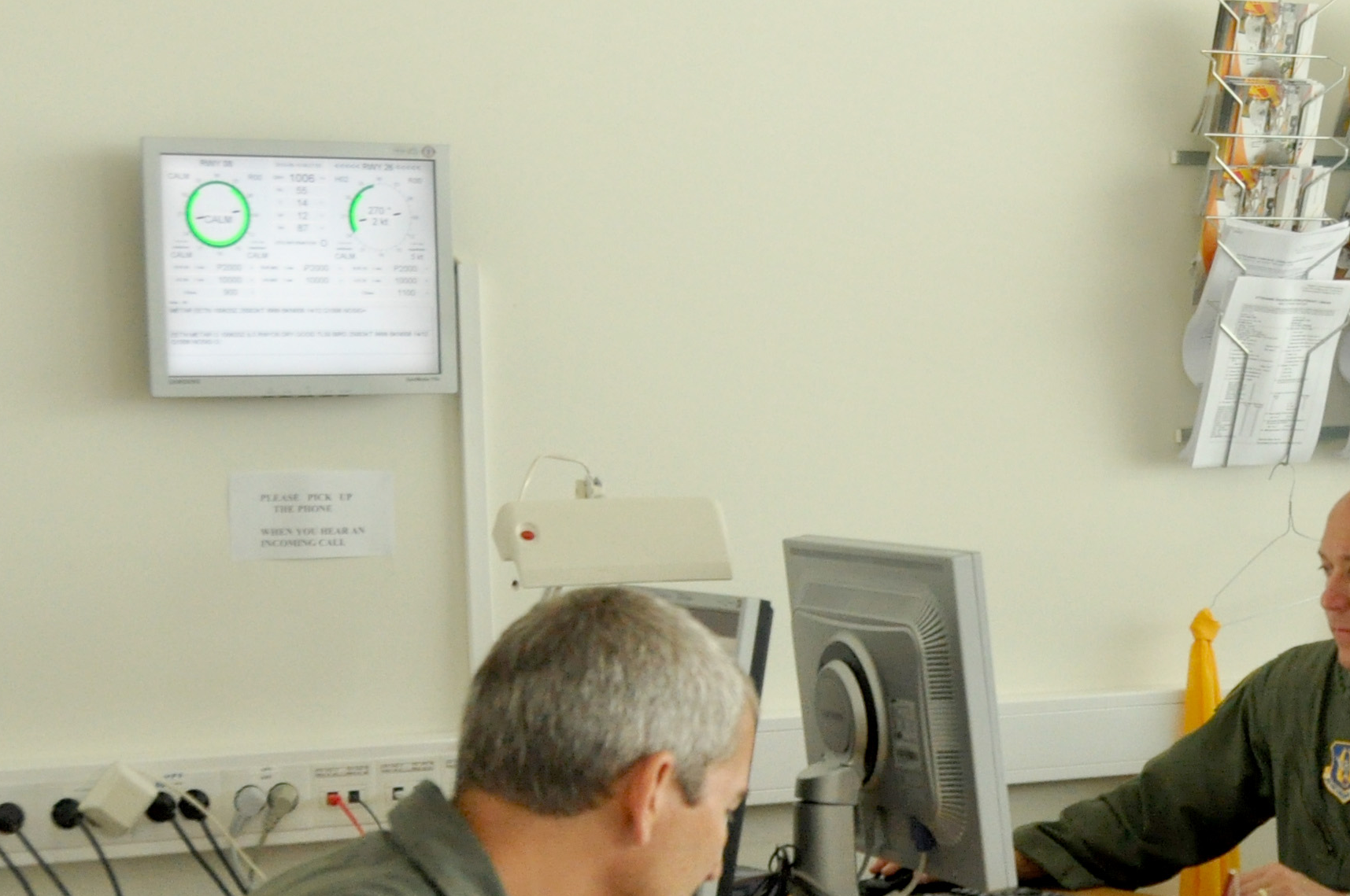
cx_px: 1275
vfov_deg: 18.0
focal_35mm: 75
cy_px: 654
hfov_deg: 25.9
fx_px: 2809
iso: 1250
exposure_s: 1/60
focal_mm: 20
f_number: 3.5
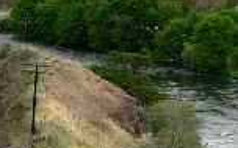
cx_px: 246
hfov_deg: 12.8
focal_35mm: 161
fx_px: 1044
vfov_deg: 8.0
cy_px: 220
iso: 80
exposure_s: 1/250
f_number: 4
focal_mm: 6
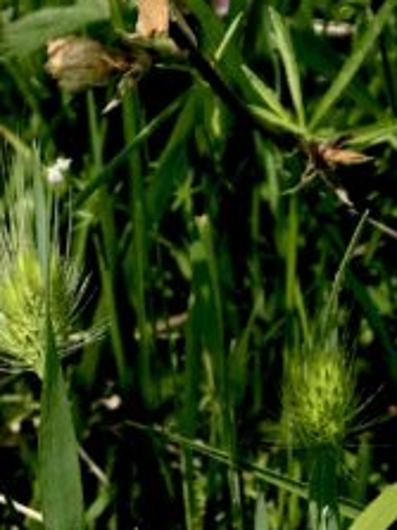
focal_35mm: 133
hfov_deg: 11.1
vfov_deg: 12.8
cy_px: -547
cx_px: 304
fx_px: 2036
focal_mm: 4.15
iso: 25
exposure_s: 1/1637
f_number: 2.2
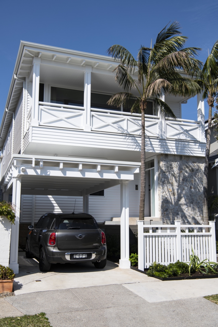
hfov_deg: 35.1
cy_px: 164
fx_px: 345
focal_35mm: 38
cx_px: 109
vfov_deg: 50.7
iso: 200
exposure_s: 1/500
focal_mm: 38
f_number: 8
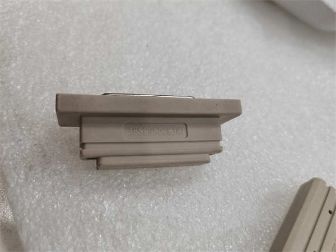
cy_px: 126
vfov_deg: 53.1
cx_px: 168
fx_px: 252
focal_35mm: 26
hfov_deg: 67.3
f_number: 1.8
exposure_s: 1/50
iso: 100
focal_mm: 5.58
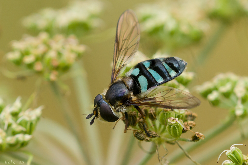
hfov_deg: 10.3
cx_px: 124
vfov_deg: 6.9
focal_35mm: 200
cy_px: 82
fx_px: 1378
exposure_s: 1/500
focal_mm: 200
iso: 640
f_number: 8
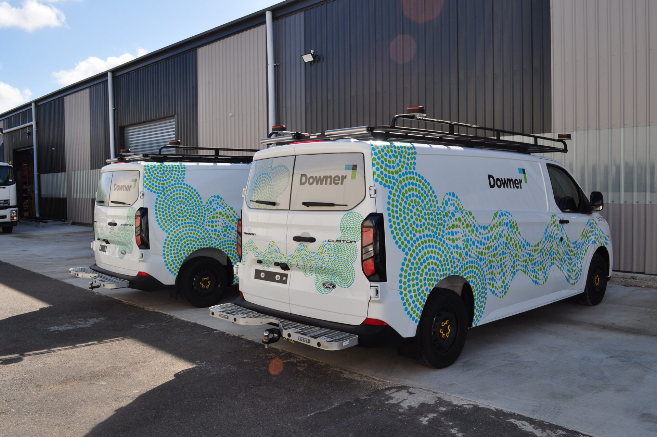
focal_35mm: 30
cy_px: 218
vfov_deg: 43.5
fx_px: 547
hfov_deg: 62.0
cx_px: 328
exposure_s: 1/320
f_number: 10
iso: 200
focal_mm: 20
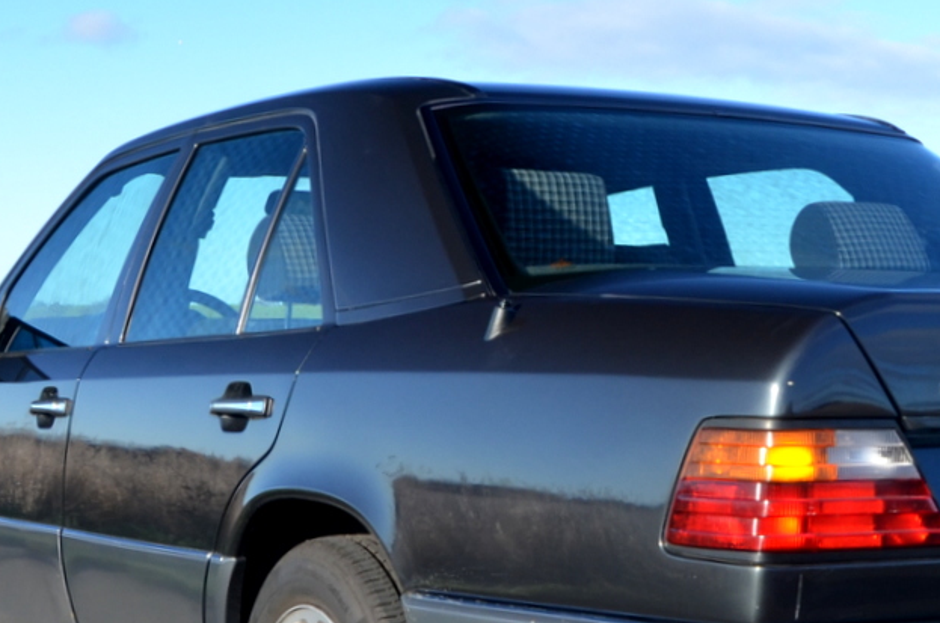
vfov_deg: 25.7
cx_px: 665
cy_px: 441
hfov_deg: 37.6
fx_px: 1355
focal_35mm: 52
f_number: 7.1
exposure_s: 1/200
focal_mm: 18
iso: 200
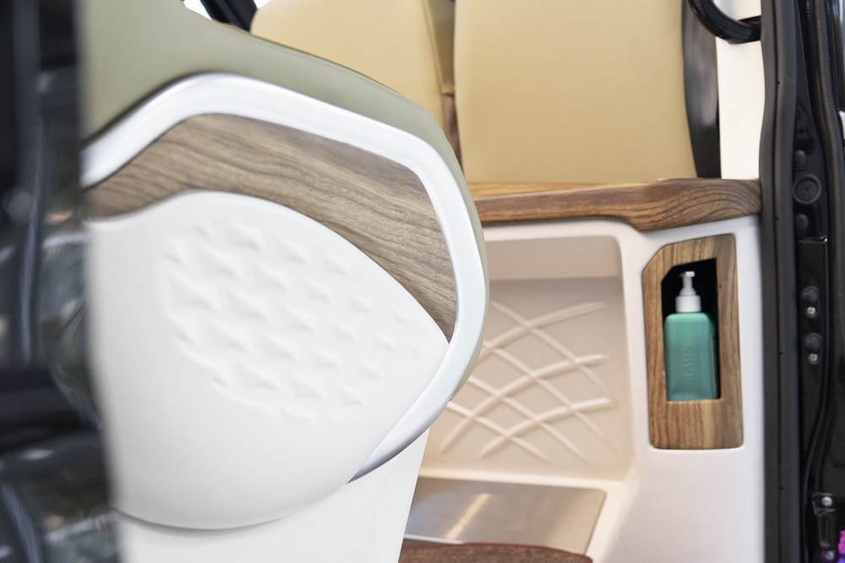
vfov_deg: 26.0
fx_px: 1220
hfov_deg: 38.2
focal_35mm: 52
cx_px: 422
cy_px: 282
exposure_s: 1/160
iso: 640
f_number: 2.5
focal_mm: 35
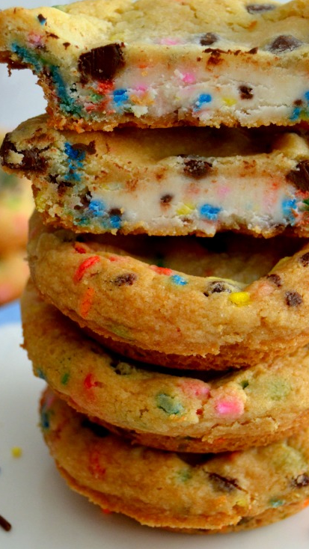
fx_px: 1383
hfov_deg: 12.7
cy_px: 240
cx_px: 209
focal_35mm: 95
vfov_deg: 22.4
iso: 1600
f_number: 5.3
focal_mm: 46
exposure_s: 1/125
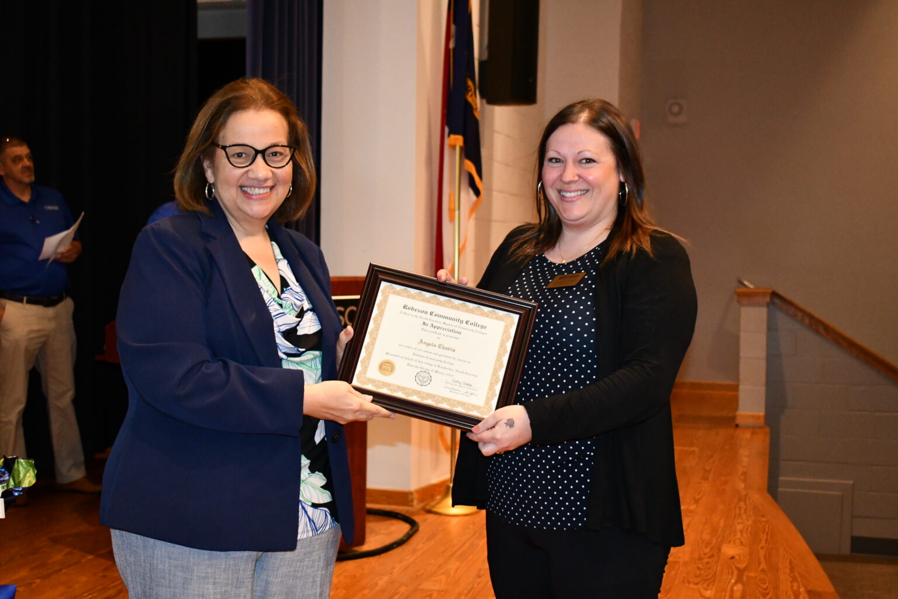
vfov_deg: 26.5
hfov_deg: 38.9
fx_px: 1272
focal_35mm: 51
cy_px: 300
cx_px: 449
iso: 4000
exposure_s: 1/60
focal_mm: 34
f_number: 4.5
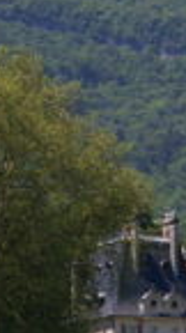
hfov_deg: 3.4
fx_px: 3162
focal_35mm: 359
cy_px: 279
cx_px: 301
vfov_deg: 6.0
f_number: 10
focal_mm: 43
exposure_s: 1/320
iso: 200
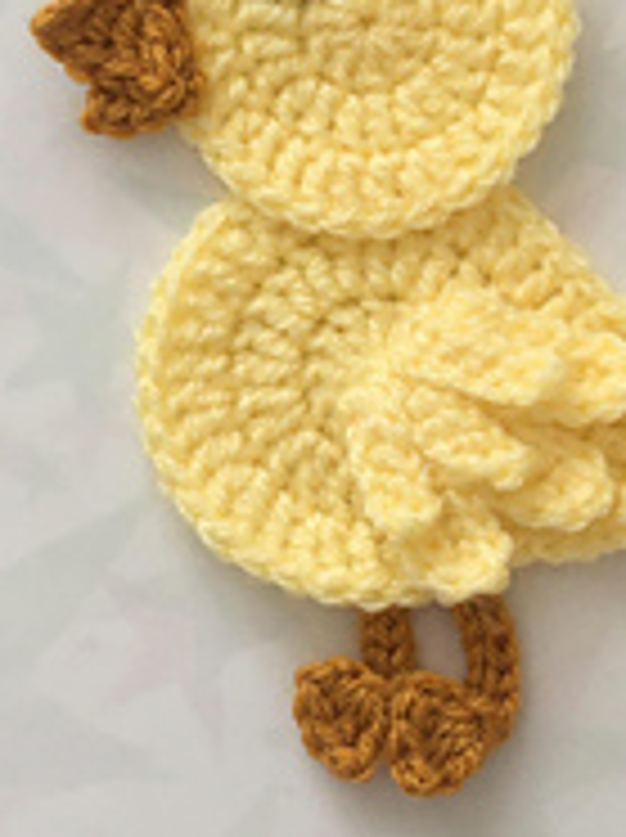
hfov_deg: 18.8
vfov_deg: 25.0
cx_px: 430
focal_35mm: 78
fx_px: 1885
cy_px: 315
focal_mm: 4.15
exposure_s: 1/33
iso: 64
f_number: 2.2
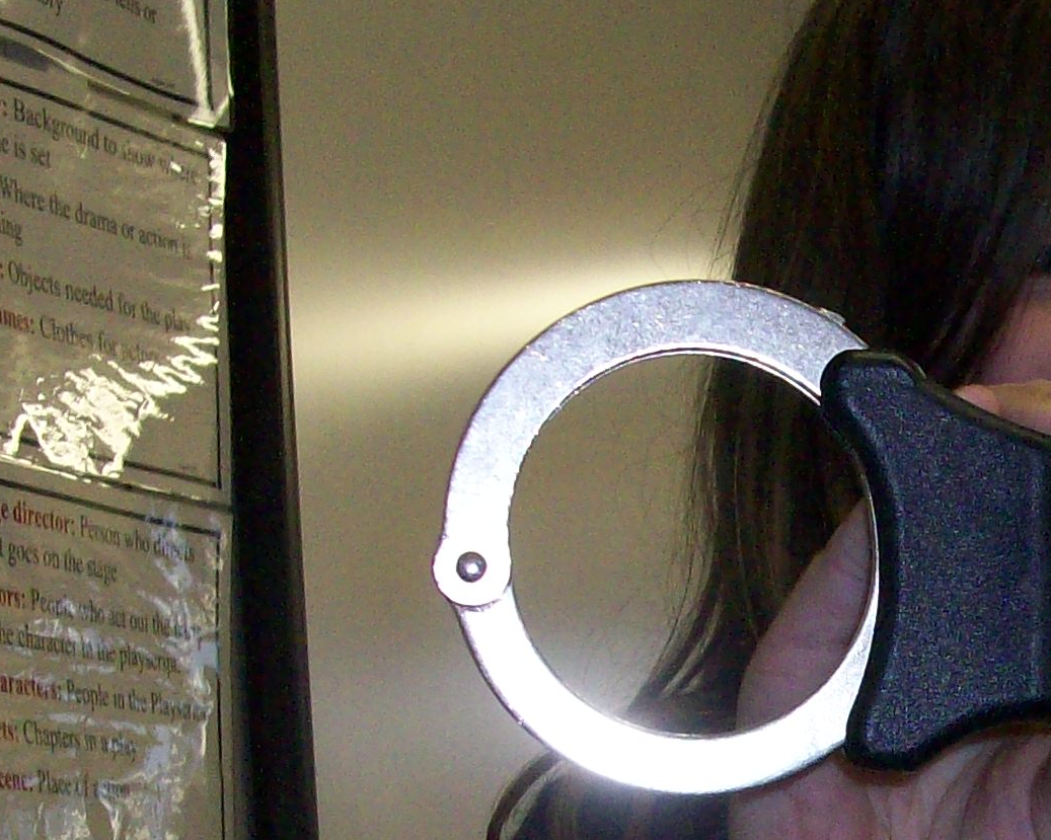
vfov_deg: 14.6
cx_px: 1067
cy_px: 709
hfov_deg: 17.8
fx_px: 3265
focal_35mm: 105
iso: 160
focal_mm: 5.7
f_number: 2.8
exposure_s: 1/60
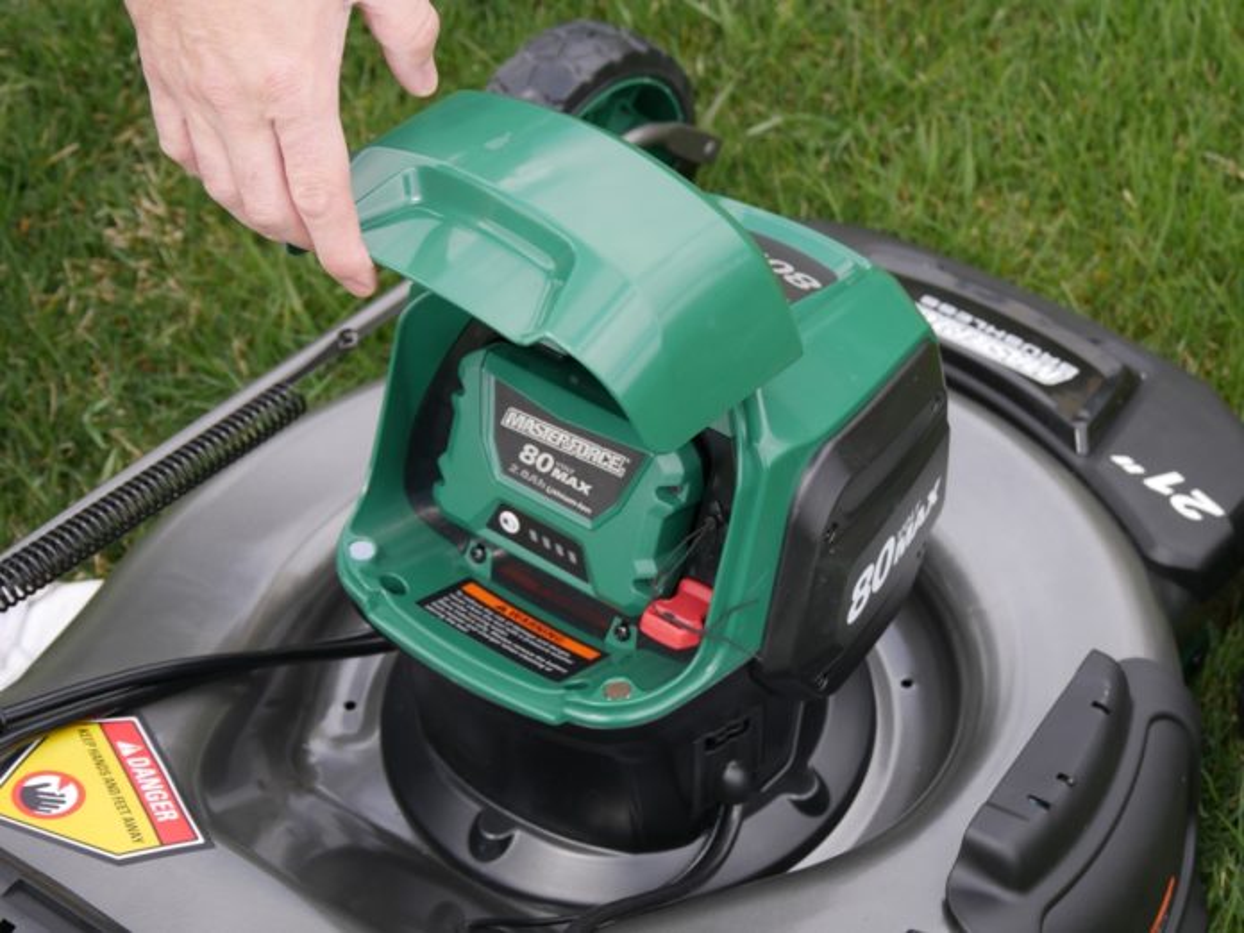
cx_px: 622
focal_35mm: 92
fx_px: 3306
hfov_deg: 21.3
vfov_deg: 16.1
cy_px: 466
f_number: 4.9
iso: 200
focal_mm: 46
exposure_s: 1/320
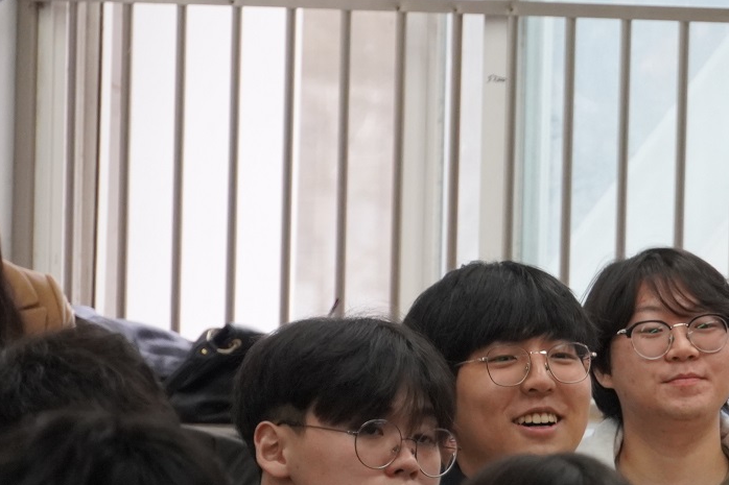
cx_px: 917
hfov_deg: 5.5
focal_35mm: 375
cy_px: 364
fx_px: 7597
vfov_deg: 3.7
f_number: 5.6
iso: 1600
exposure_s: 1/160
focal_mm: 97
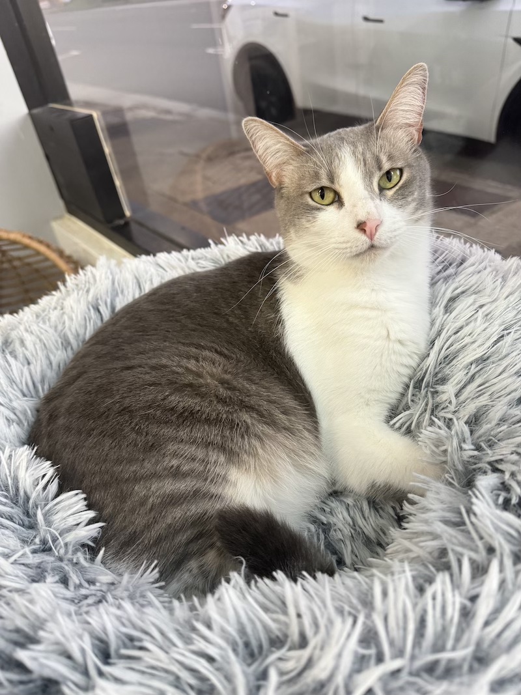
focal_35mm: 24
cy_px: 348
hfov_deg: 56.8
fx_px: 482
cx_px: 260
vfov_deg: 71.6
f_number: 1.78
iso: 400
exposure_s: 1/60
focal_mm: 6.86
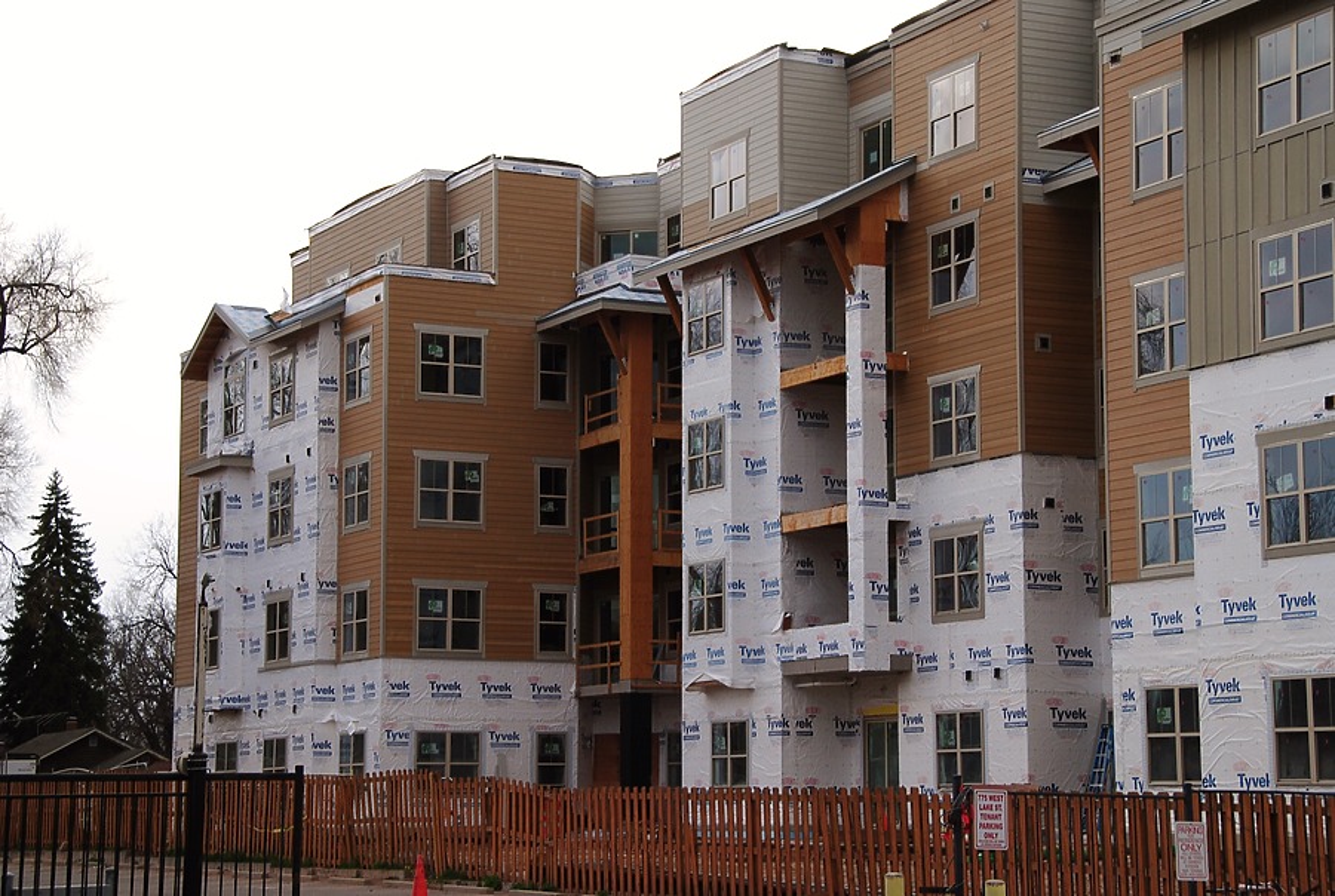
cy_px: 448
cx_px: 668
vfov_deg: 17.6
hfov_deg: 25.9
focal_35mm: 78
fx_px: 2898
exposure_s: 1/80
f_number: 8
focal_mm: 52
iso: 200
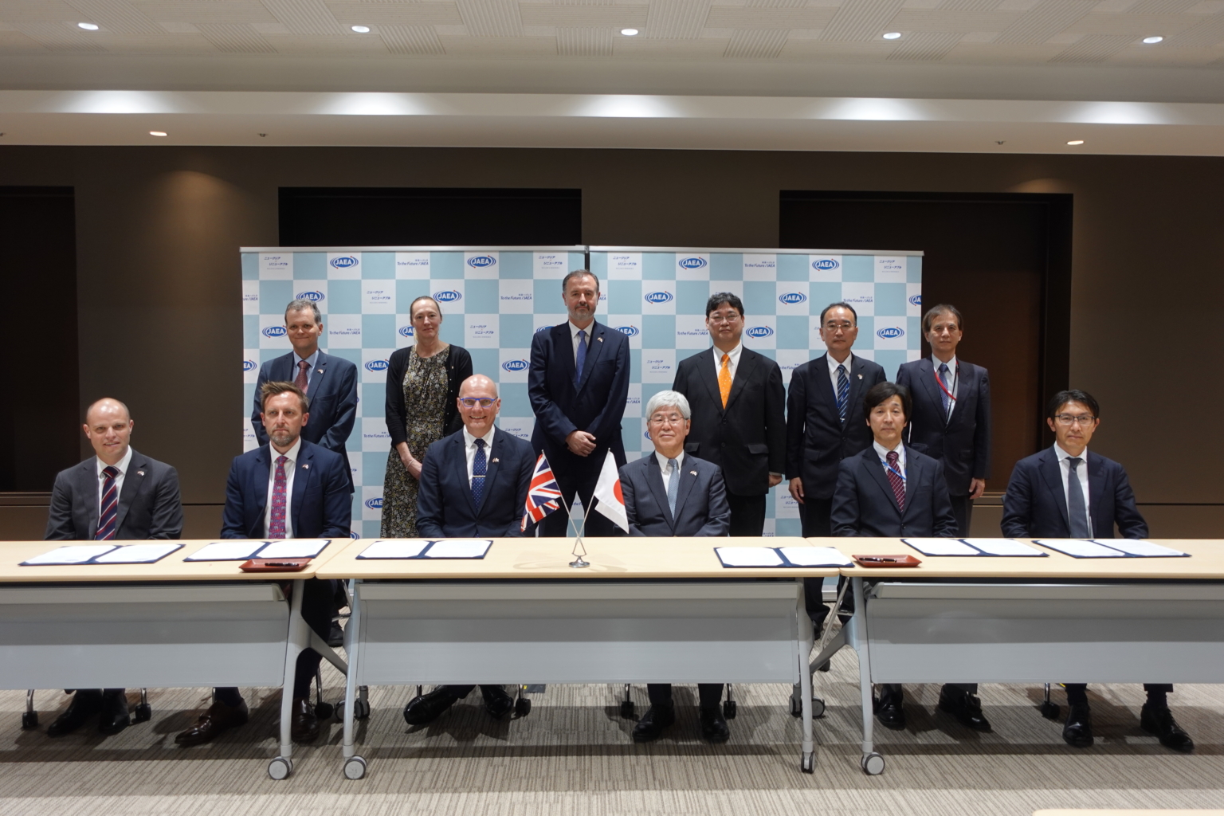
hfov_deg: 67.4
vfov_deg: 47.9
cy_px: 408
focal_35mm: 27
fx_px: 918
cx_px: 612
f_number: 2.5
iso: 200
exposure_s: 1/50
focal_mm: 10.45
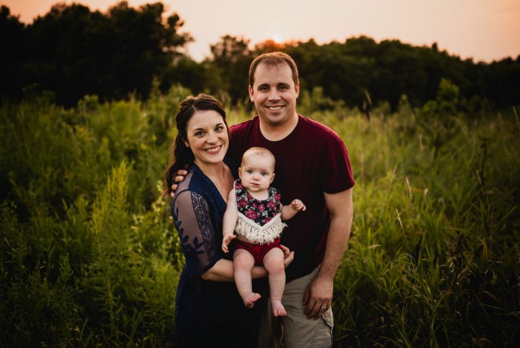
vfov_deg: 37.9
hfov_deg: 54.4
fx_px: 506
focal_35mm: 35
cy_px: 174
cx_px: 260
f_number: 1.4
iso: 125
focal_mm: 35
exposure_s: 1/800
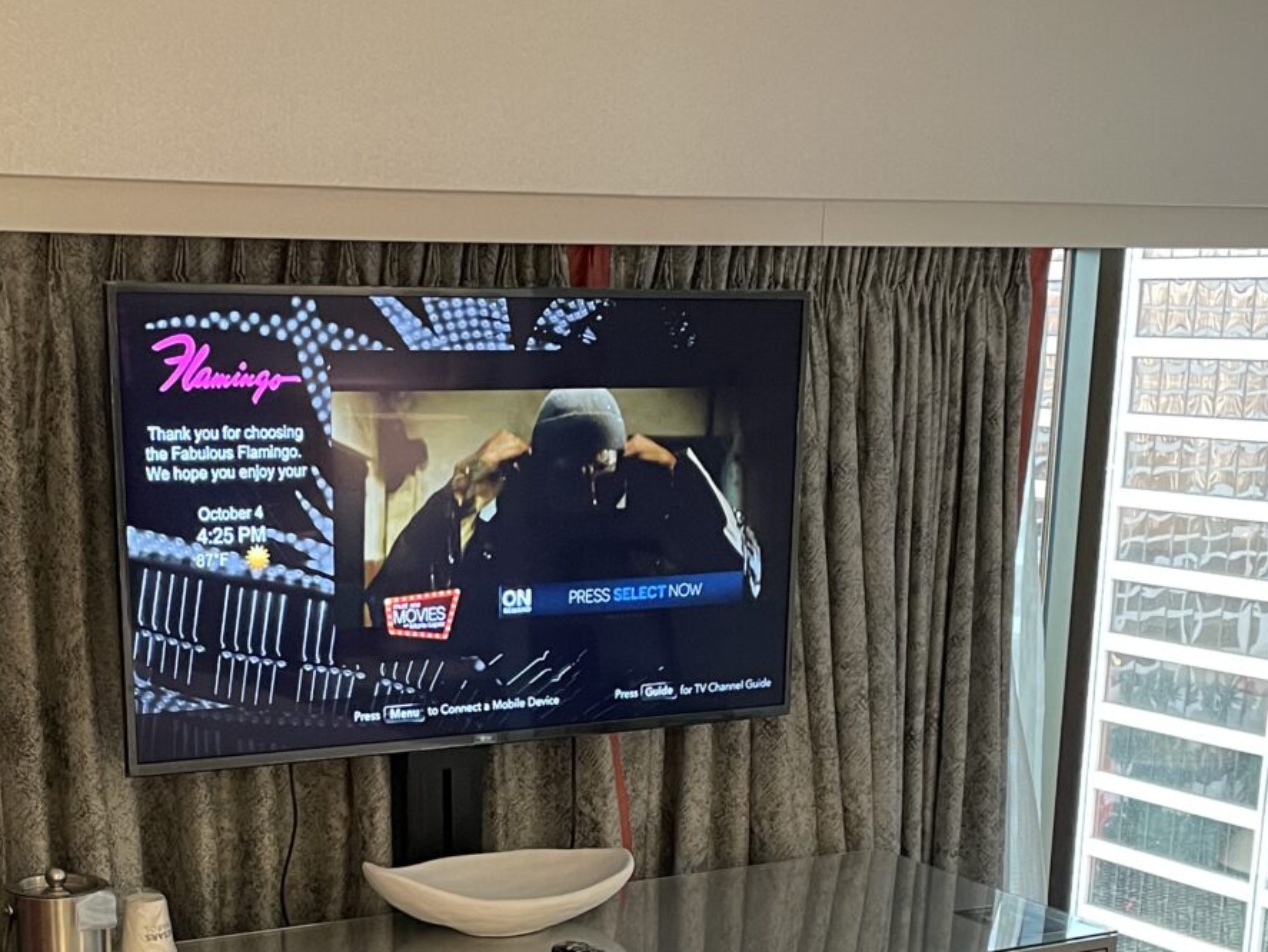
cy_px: 962
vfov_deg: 23.4
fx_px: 2199
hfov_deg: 32.0
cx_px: 475
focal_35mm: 60
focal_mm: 4.2
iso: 250
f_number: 1.6
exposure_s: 1/60
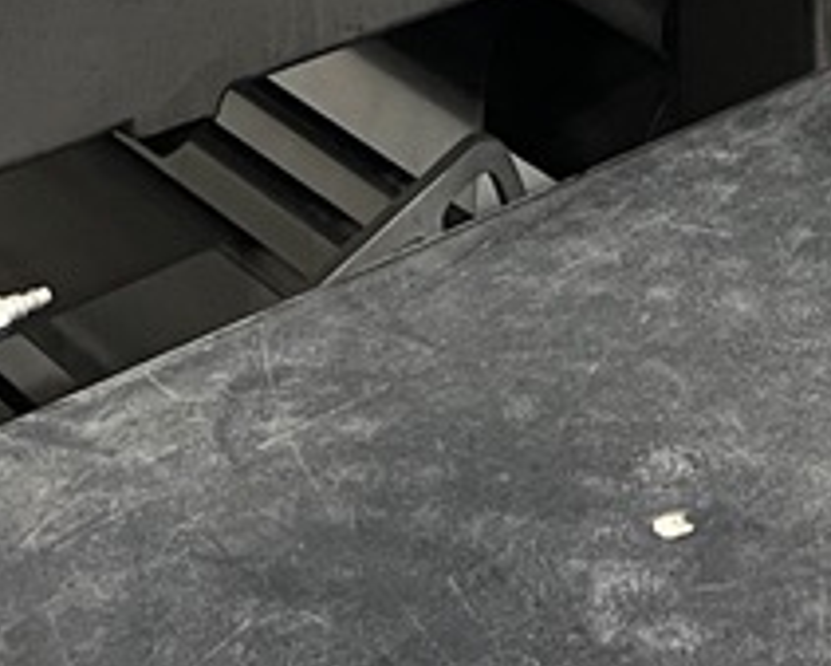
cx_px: 551
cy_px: -1222
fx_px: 3789
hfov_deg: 12.5
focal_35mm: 154
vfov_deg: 8.6
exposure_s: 1/60
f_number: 1.5
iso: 200
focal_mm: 5.7
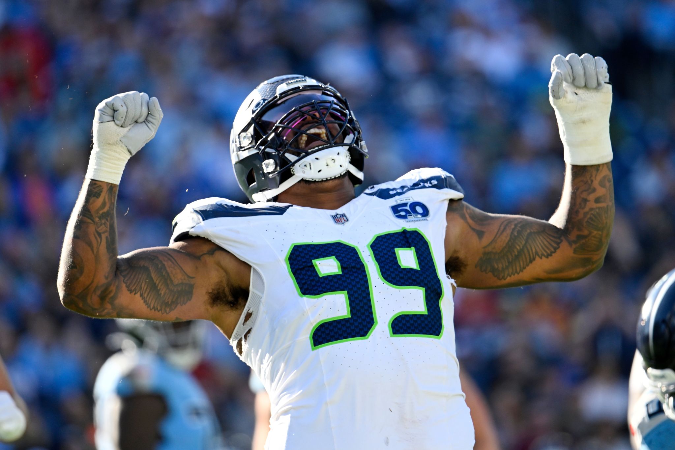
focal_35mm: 400
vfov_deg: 3.4
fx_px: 7501
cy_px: 225
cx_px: 338
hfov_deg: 5.2
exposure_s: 1/2000
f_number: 4.5
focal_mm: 400
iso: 800
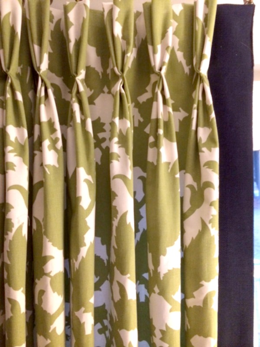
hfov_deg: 46.8
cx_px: 130
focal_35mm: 30
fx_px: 300
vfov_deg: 60.0
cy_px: 174
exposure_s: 1/17
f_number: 2.2
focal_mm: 4.12
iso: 320
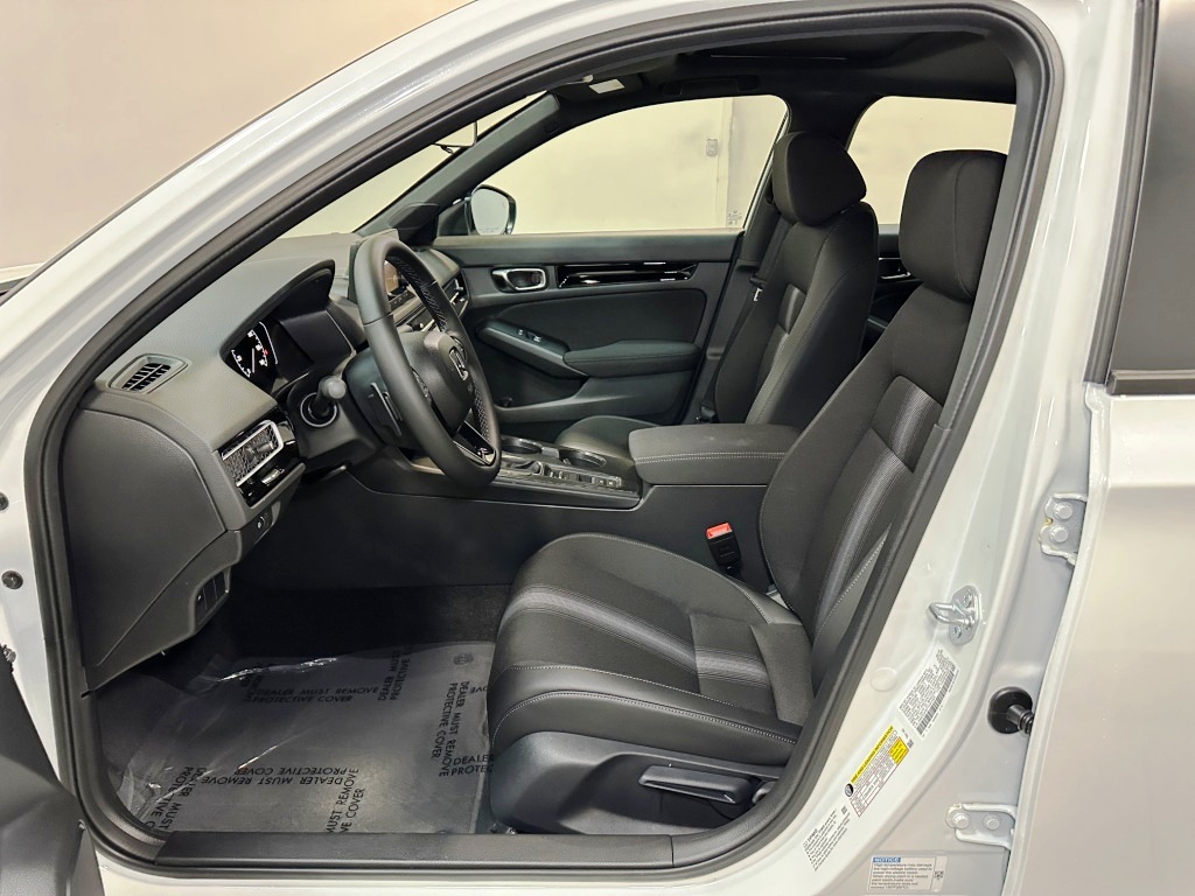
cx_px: 598
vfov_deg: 56.8
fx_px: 829
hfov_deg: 71.6
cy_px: 448
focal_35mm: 24
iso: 640
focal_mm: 6.86
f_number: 1.78
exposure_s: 1/60
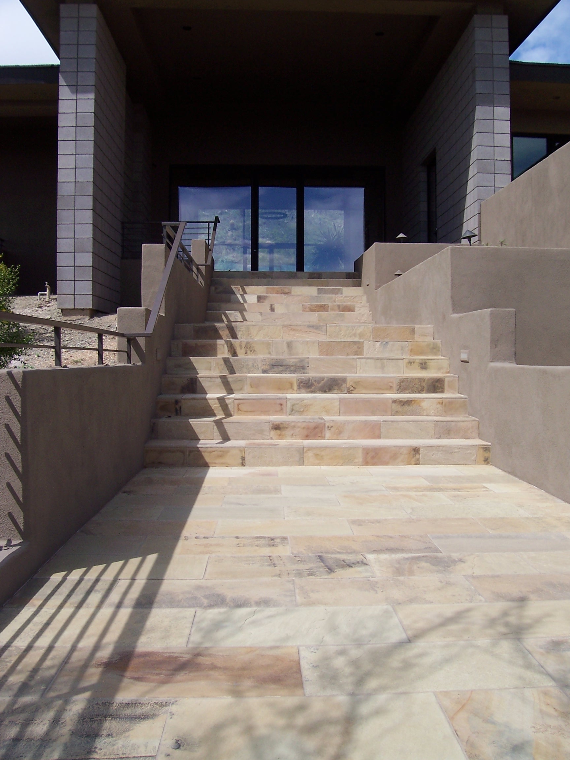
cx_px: 285
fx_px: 746
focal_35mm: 34
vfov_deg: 54.0
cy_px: 380
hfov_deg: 41.8
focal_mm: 5.6
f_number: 5.6
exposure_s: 1/750
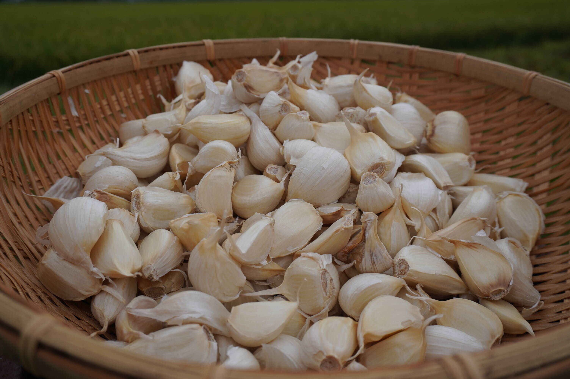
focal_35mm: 32
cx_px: 285
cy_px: 190
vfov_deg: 41.6
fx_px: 498
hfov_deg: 59.5
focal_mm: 21
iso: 100
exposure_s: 1/500
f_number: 5.6
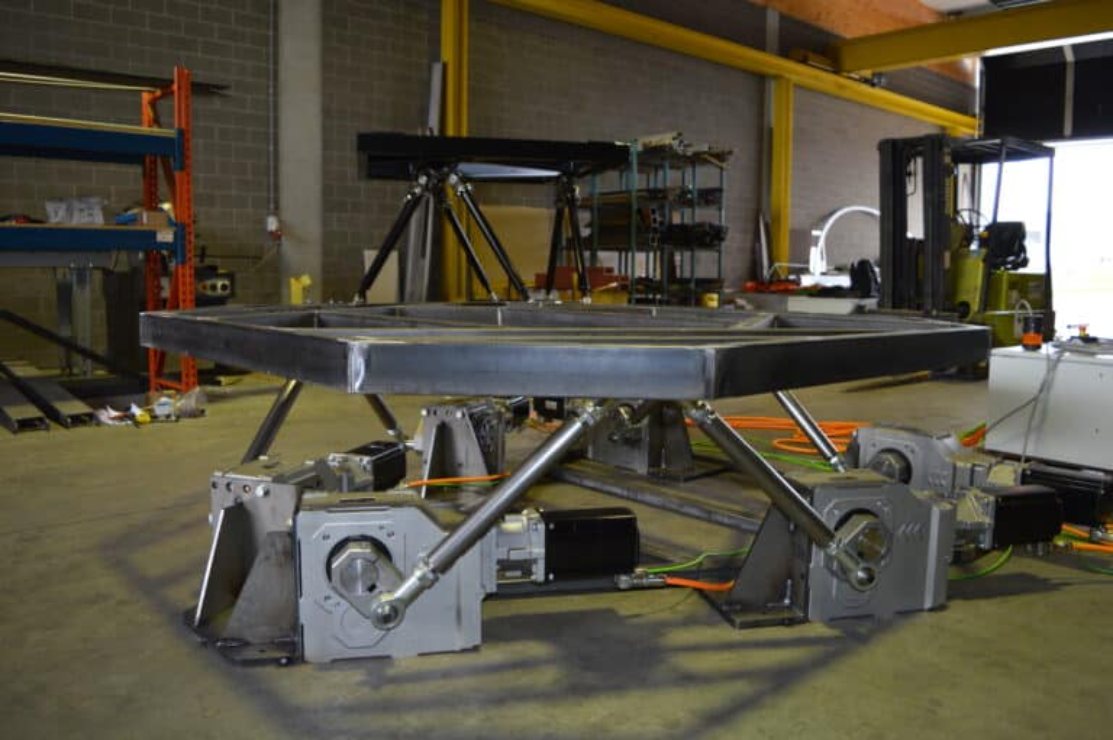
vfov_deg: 47.9
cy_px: 370
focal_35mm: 27
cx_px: 556
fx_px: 834
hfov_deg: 67.4
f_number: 4
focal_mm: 18
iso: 400
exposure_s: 1/80
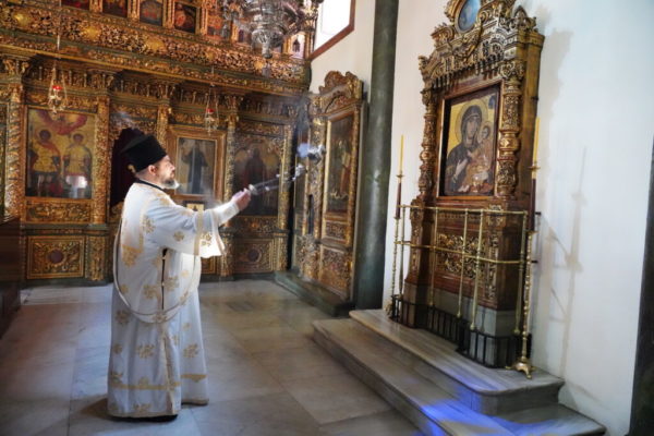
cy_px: 218
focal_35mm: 24
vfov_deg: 53.1
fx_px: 436
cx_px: 327
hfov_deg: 73.7
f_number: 5.6
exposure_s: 1/60
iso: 32000
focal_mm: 24
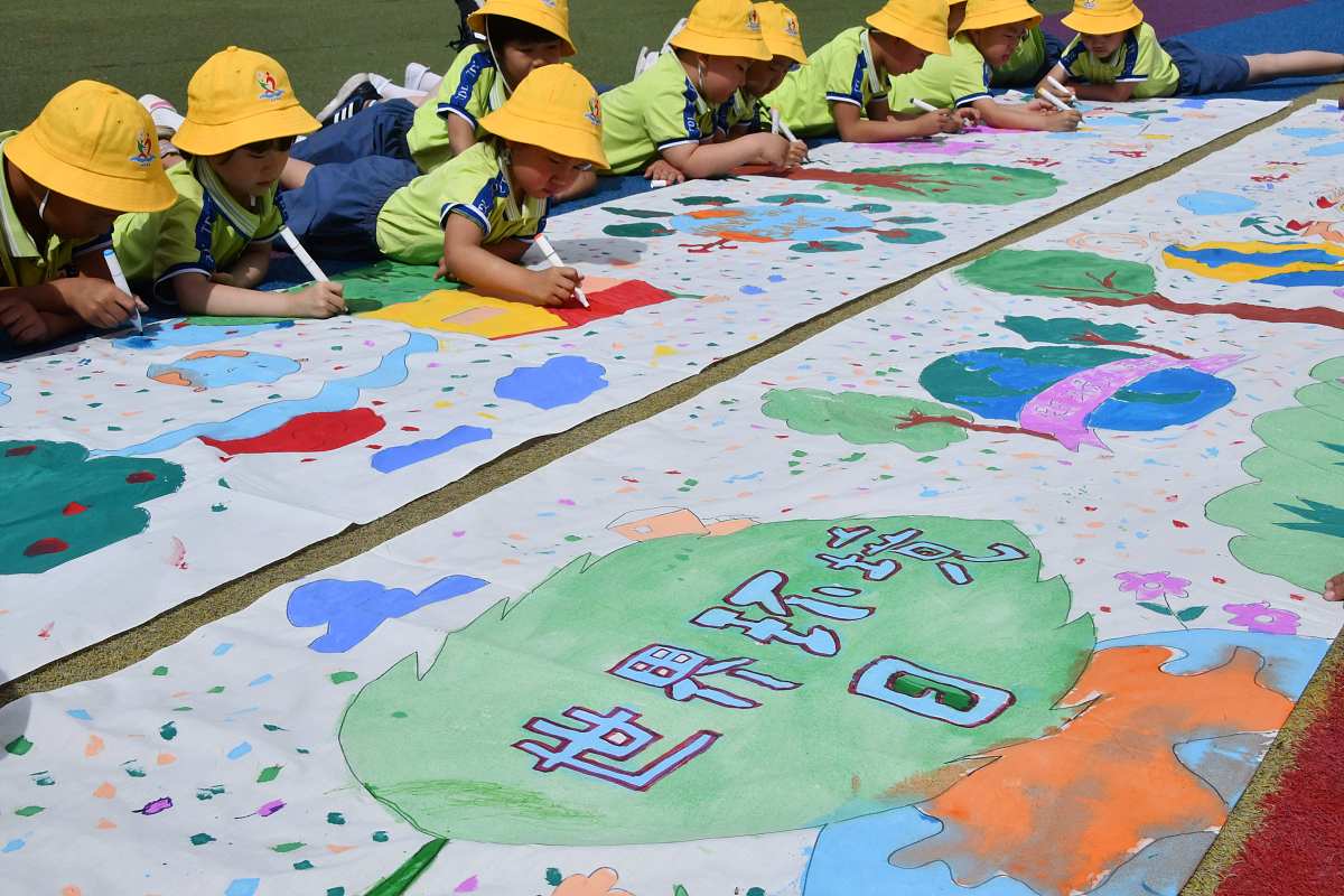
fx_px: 1792
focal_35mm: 48
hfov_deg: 41.1
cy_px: 448
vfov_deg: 28.1
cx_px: 672
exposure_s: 1/1250
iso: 640
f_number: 18
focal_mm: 32
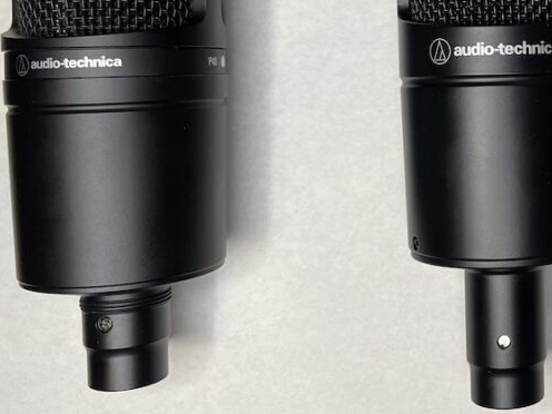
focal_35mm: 56
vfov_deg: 25.6
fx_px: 893
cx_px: 555
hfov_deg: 31.7
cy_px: 78
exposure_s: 1/120
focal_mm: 4.2
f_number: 1.6
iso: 100
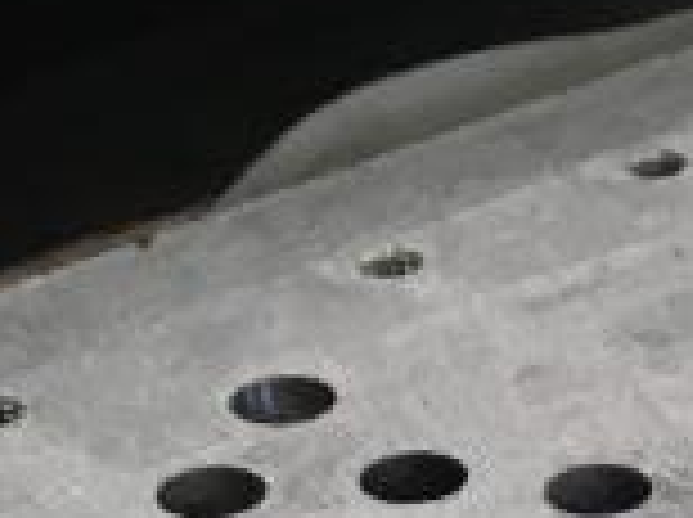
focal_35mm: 193
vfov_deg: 6.8
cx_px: 1791
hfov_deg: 9.0
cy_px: 1662
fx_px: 3858
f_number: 2.2
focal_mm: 4.15
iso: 25
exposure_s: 1/33
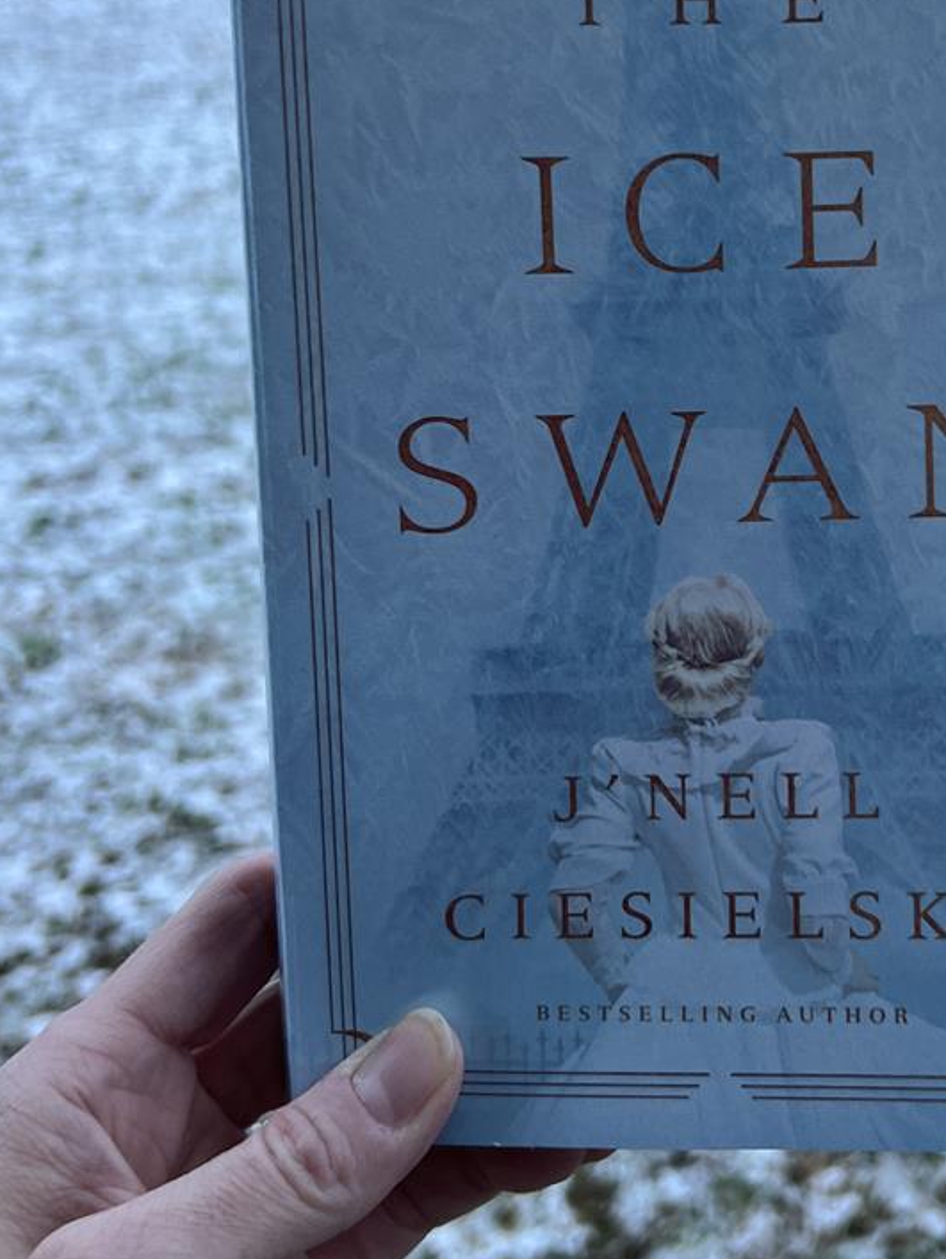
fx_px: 1784
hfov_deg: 29.1
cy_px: 491
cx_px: 743
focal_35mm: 49
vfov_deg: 38.7
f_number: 1.5
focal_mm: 5.7
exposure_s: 1/111
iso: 125
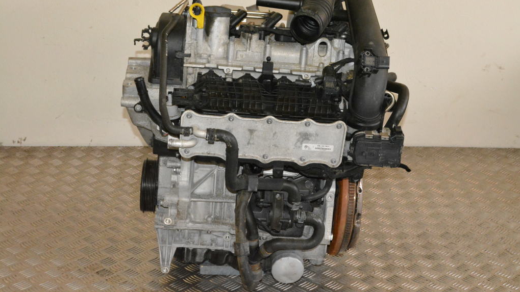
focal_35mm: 60
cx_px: 260
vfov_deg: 20.0
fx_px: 827
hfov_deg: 34.9
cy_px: 135
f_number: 8
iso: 6400
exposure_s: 1/60
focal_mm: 38
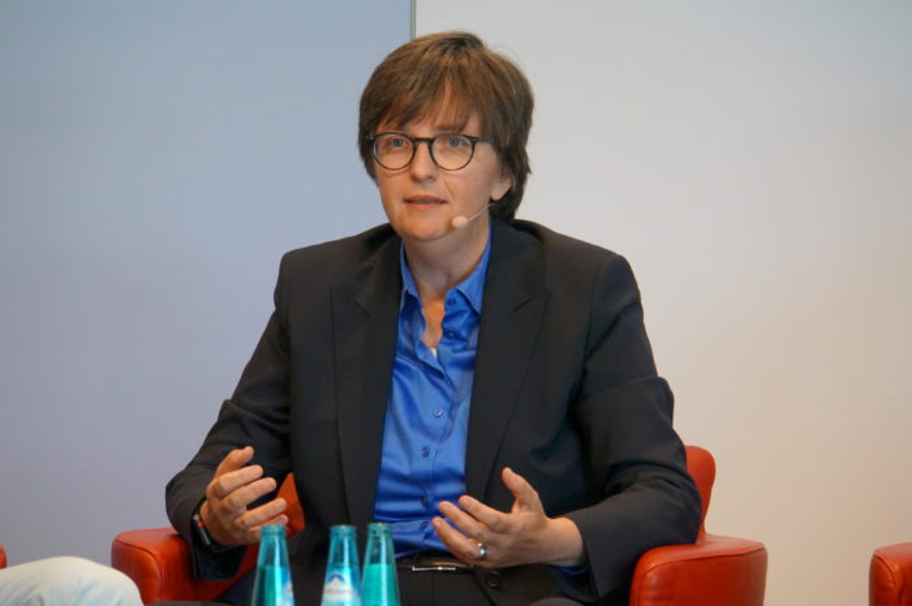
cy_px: 303
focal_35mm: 286
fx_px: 7249
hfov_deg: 7.2
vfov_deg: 4.8
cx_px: 456
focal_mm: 191
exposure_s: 1/160
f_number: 6.3
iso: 3200
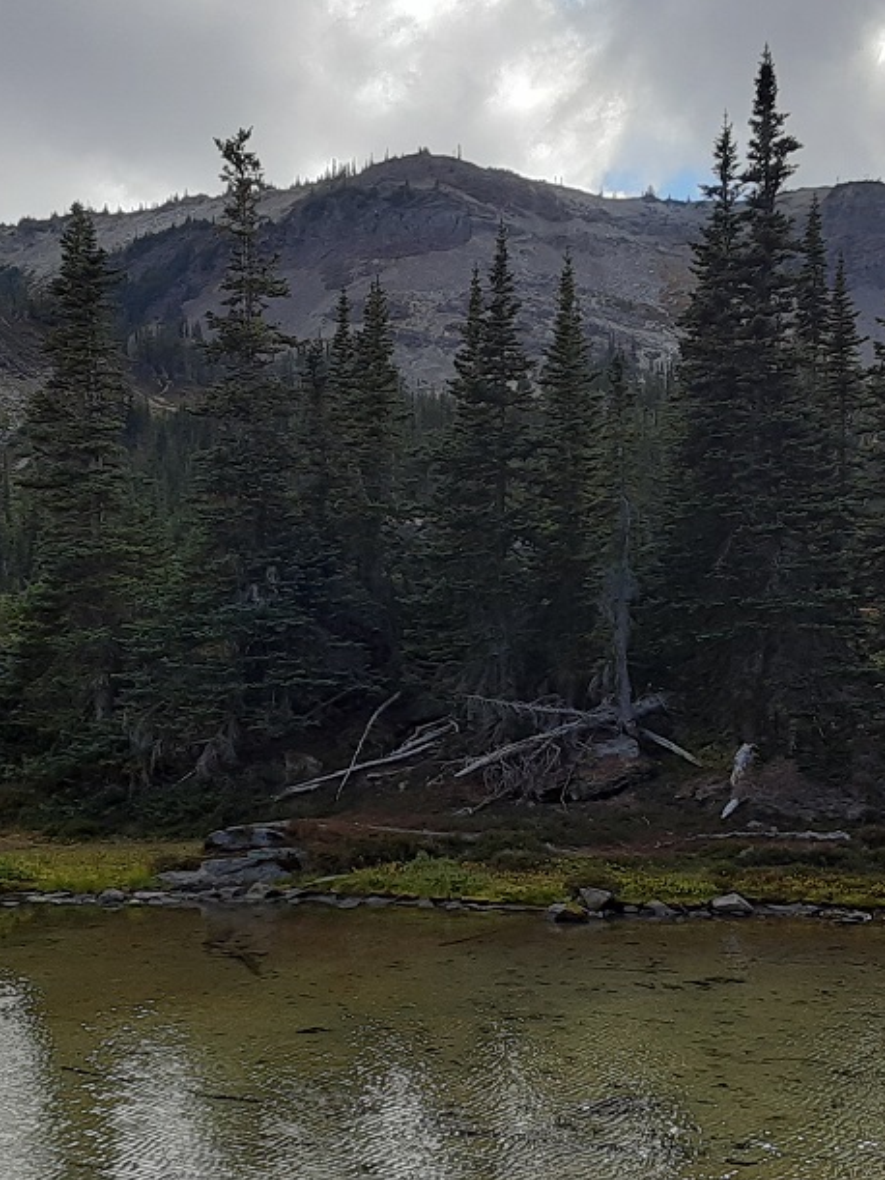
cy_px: 651
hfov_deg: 27.5
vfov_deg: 36.1
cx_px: 468
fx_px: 1807
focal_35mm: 53
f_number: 1.9
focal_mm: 2.91
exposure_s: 1/1098
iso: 40
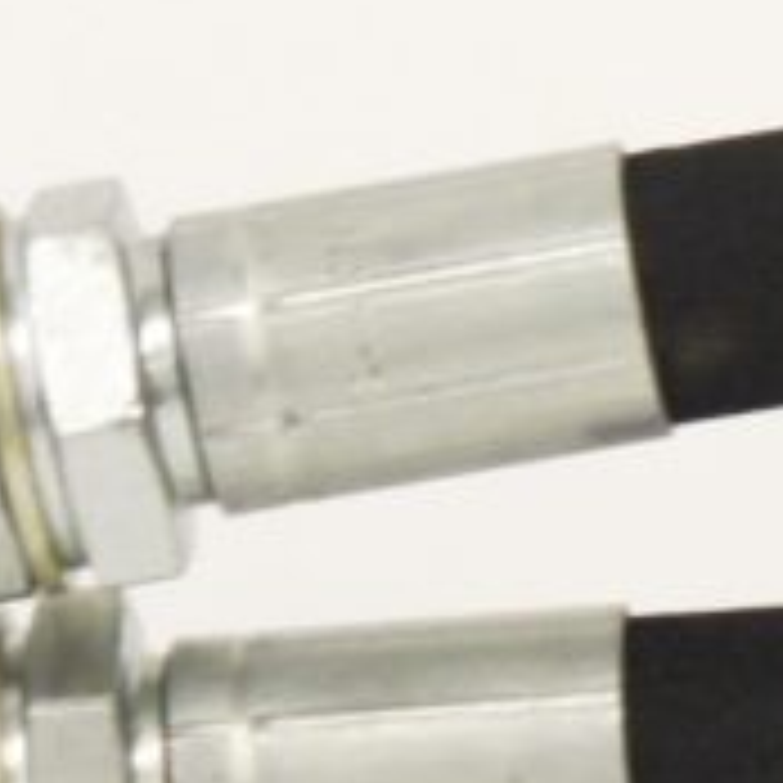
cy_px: 479
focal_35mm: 826
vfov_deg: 2.1
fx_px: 21138
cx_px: 2768
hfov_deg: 2.1
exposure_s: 1/100
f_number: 5.6
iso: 200
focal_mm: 55
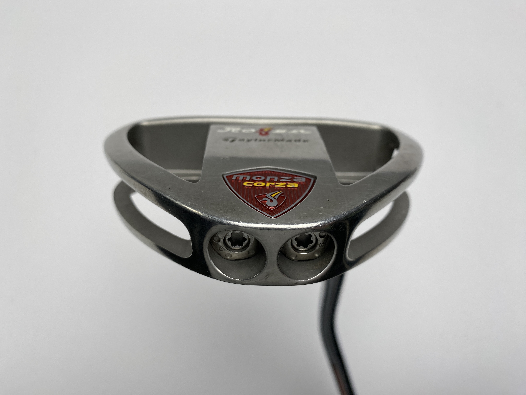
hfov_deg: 67.3
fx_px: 395
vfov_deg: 53.1
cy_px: 198
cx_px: 263
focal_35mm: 26
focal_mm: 4.25
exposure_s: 1/363
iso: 32
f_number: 1.8
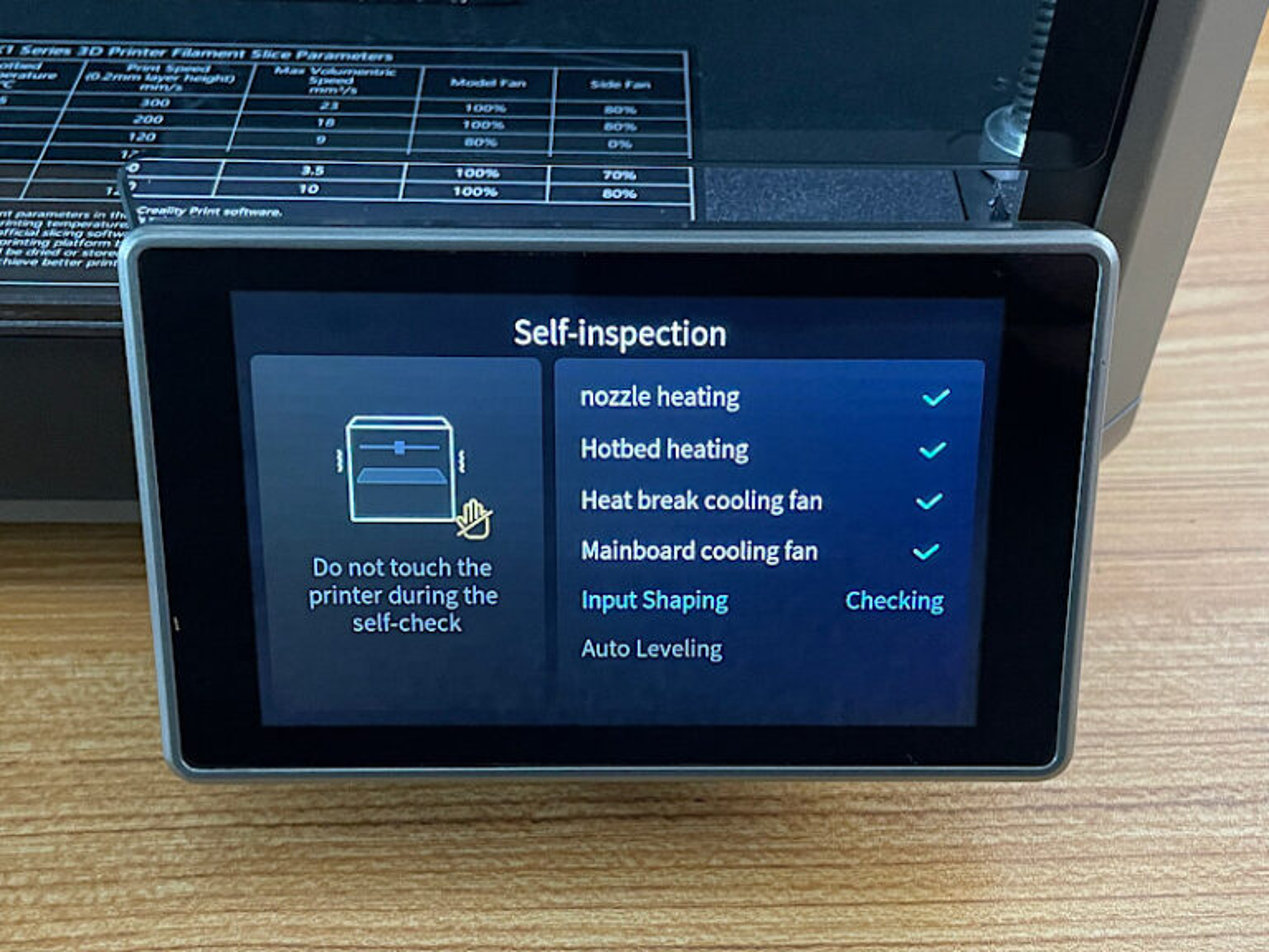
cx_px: 634
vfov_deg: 53.1
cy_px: 476
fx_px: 953
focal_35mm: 26
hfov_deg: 67.3
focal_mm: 4.2
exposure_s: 1/50
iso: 320
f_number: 1.6
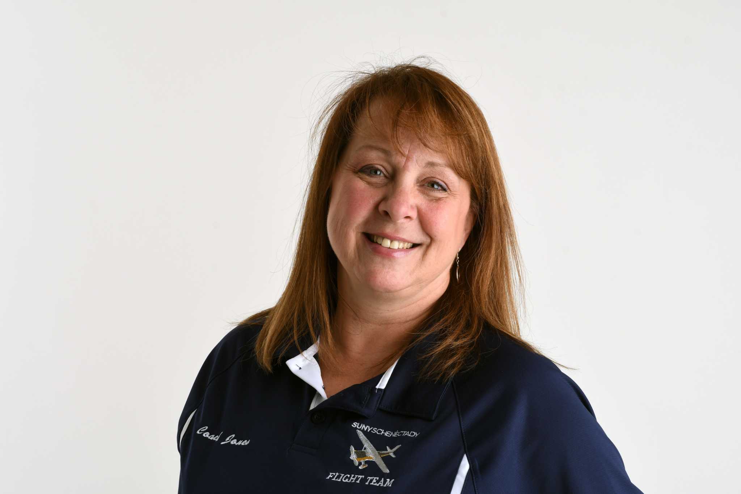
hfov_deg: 14.0
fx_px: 3025
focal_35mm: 147
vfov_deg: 9.3
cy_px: 247
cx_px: 370
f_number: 9
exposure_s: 1/160
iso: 160
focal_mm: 98
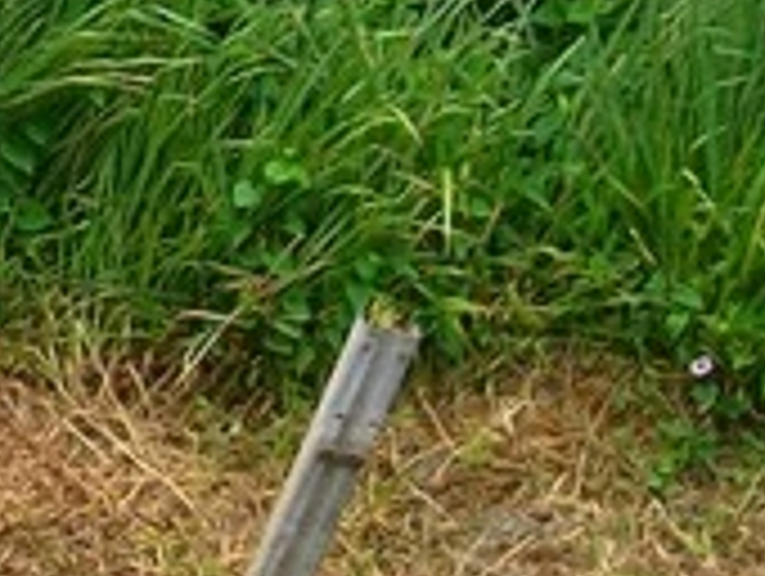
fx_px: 8742
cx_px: -202
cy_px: -184
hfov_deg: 5.0
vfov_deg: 3.8
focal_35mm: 395
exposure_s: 1/125
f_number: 5.1
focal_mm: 15.1
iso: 80
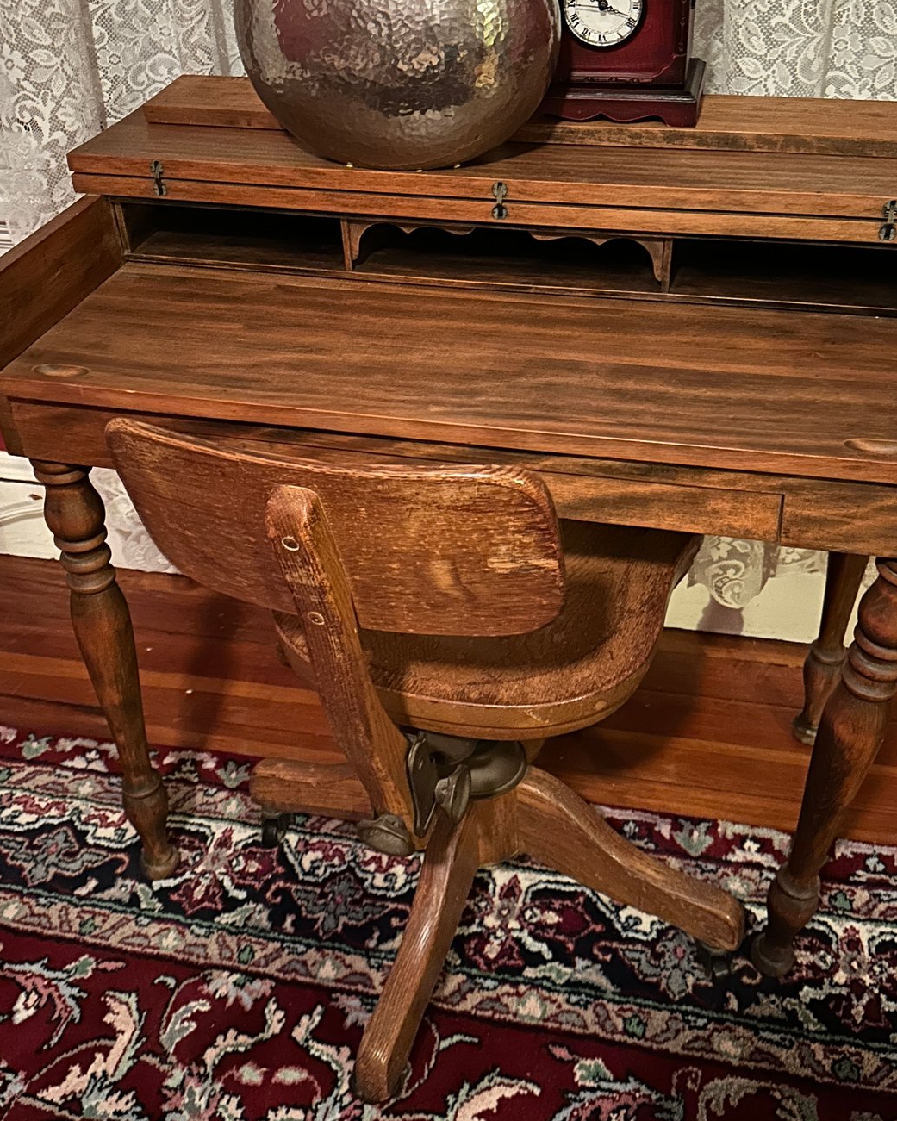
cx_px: 483
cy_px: 514
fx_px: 1195
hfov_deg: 41.1
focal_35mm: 36
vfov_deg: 50.2
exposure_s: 1/20
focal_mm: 6.86
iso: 1600
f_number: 1.78
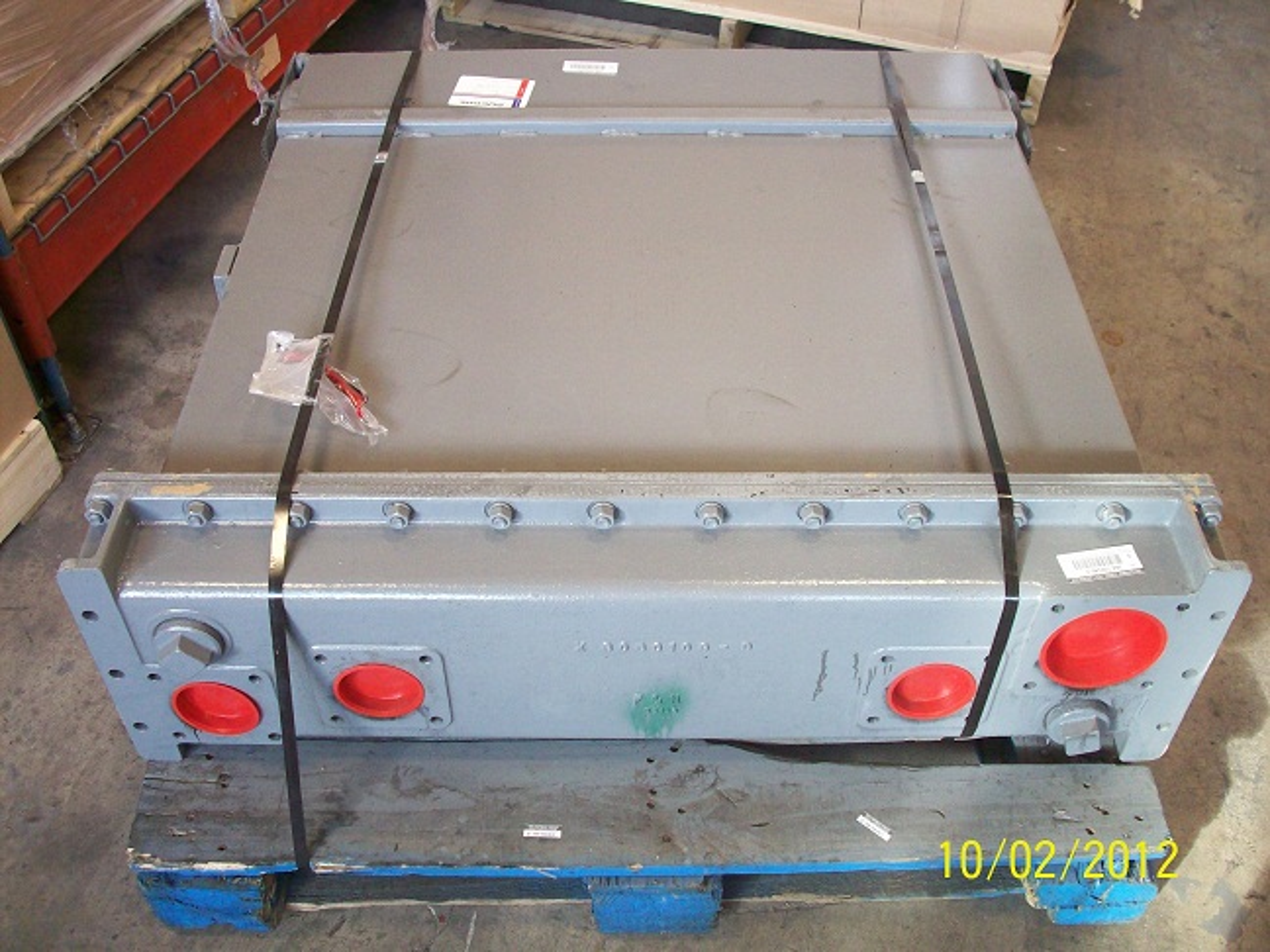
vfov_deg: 38.7
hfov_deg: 50.1
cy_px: 476
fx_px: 1357
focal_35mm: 37
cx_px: 635
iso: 160
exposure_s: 1/55.2
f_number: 2.8
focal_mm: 6.2
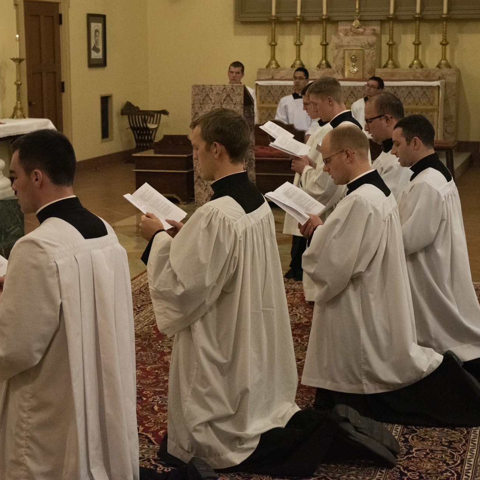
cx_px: 229
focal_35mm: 69
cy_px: 222
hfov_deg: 25.0
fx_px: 1082
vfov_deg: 25.0
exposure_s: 1/320
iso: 6400
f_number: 5
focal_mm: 50
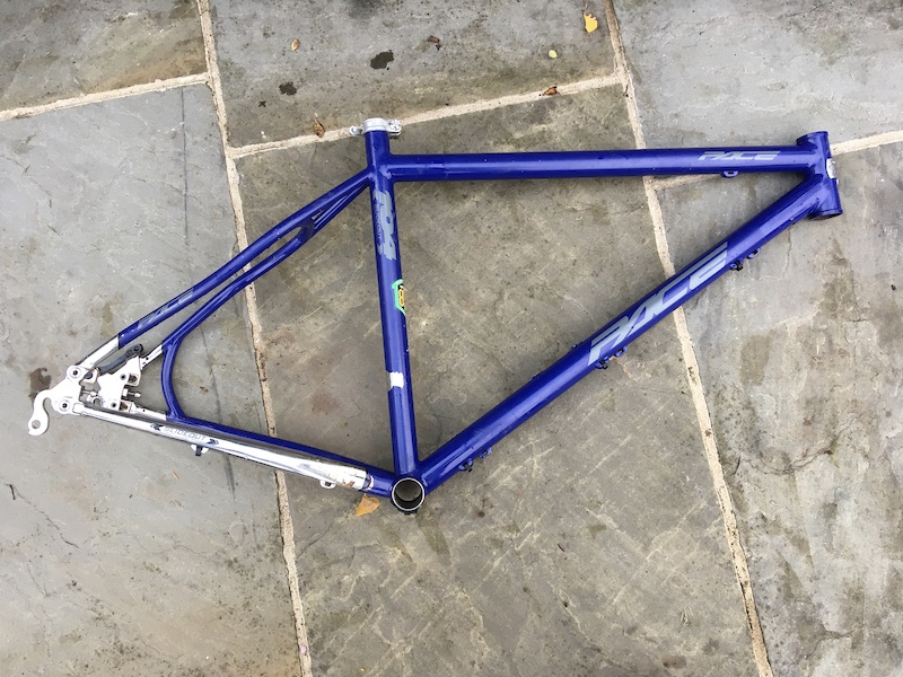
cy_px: 338
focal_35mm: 29
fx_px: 756
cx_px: 452
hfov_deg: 61.7
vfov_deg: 48.2
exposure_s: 1/33
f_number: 2.2
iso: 25
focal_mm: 4.15
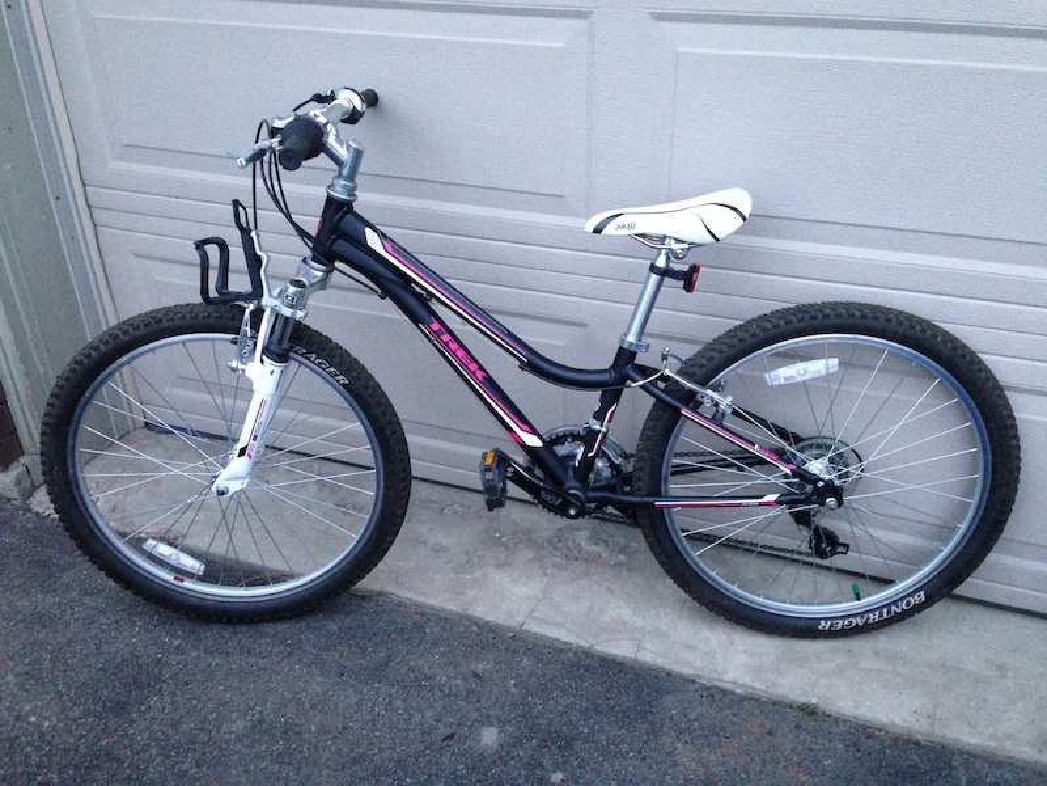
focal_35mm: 33
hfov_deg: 55.4
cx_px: 524
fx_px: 998
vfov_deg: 42.9
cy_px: 393
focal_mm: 4.12
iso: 400
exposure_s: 1/20
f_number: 2.4
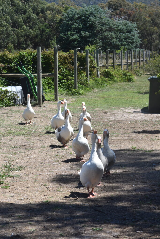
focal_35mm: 123
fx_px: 820
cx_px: 80
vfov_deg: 16.7
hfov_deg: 11.1
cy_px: 120
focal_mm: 82
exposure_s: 1/320
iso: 200
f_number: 9
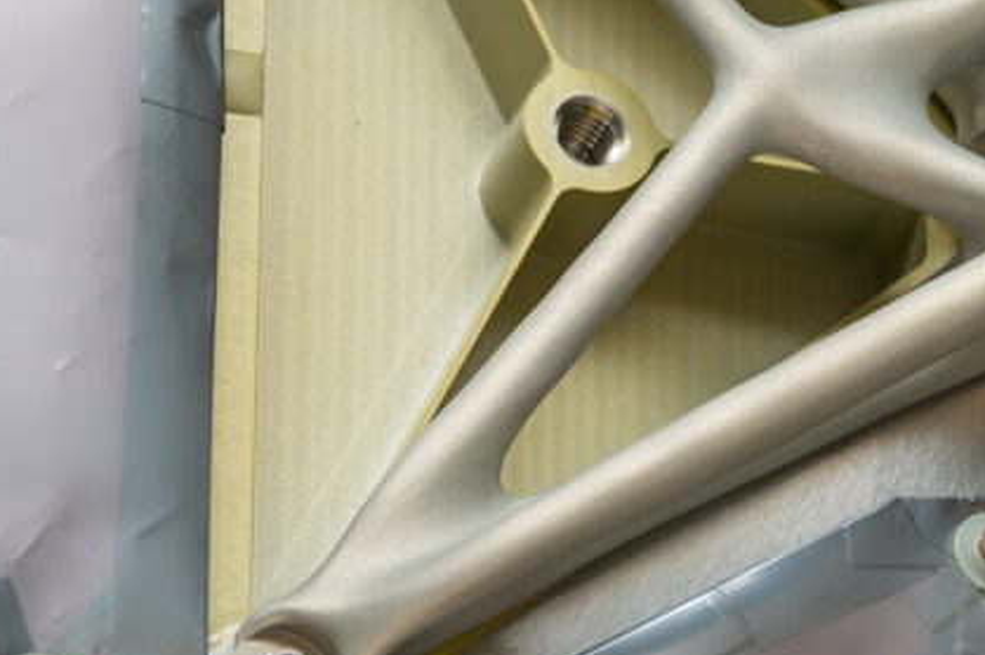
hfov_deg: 9.5
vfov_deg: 6.3
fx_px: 5905
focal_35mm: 216
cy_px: 102
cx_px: 990
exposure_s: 1/200
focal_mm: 47
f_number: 4
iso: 250
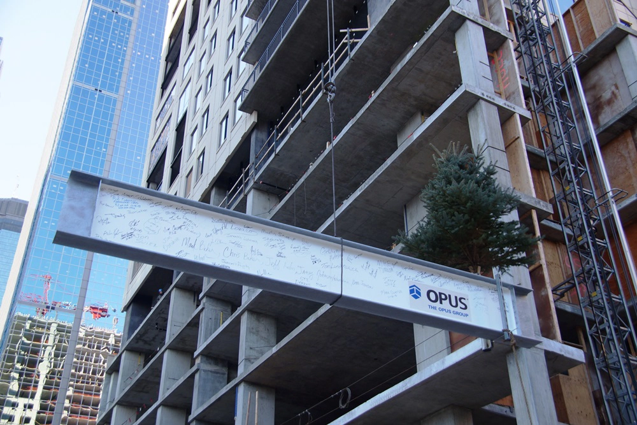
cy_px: 212
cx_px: 318
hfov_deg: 49.5
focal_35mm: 39
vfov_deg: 34.2
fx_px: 690
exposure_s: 1/100
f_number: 5
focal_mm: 26
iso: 100
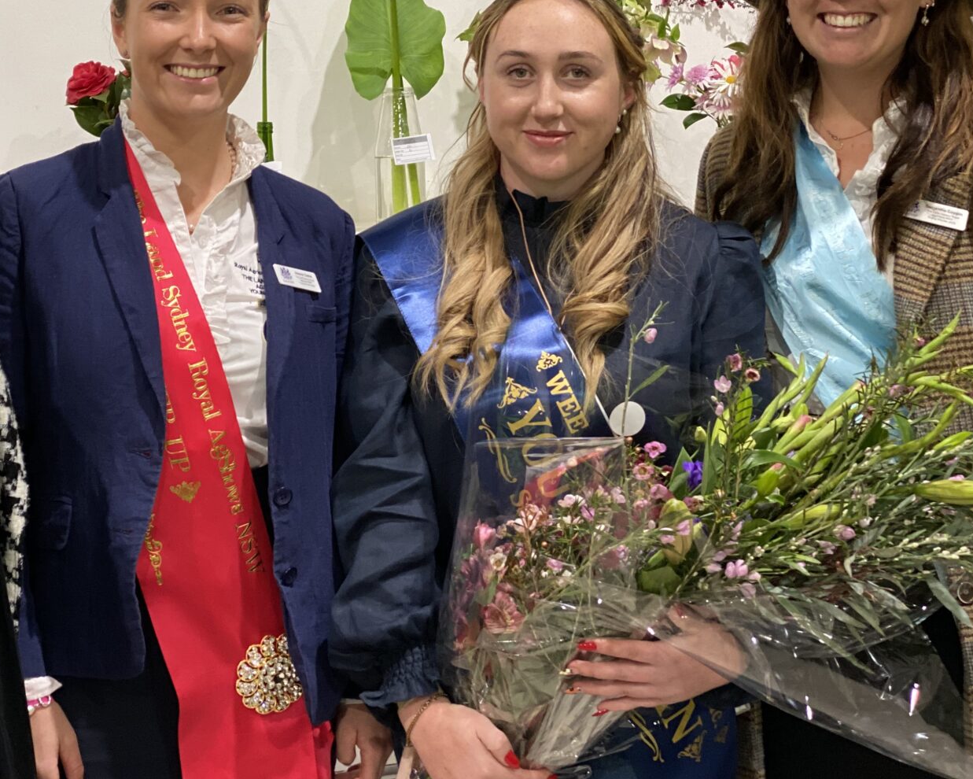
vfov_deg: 18.2
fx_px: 2419
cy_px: 264
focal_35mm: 84
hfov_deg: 22.6
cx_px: 315
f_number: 2
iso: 125
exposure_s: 1/33
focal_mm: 6
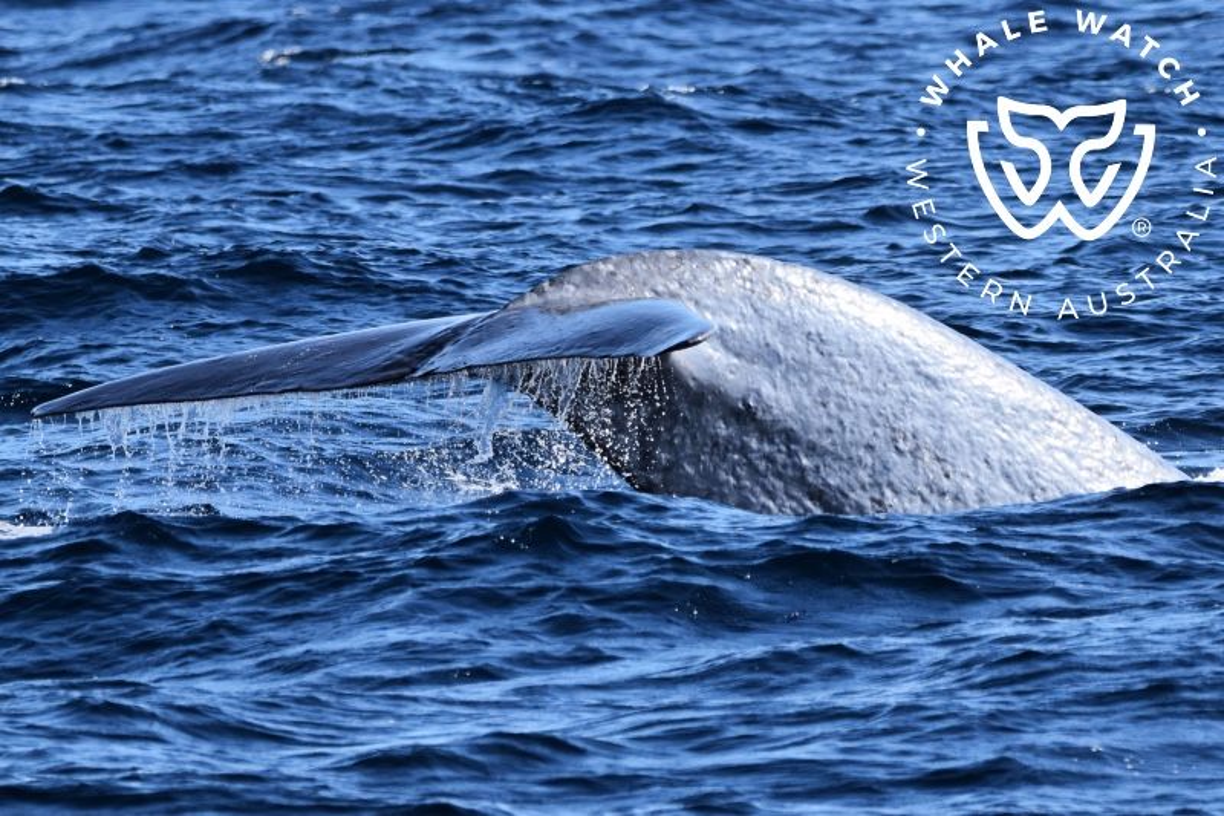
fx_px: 17845
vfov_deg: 2.6
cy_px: 408
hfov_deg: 3.9
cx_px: 612
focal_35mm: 525
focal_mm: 350
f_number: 6.3
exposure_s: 1/1600
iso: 400
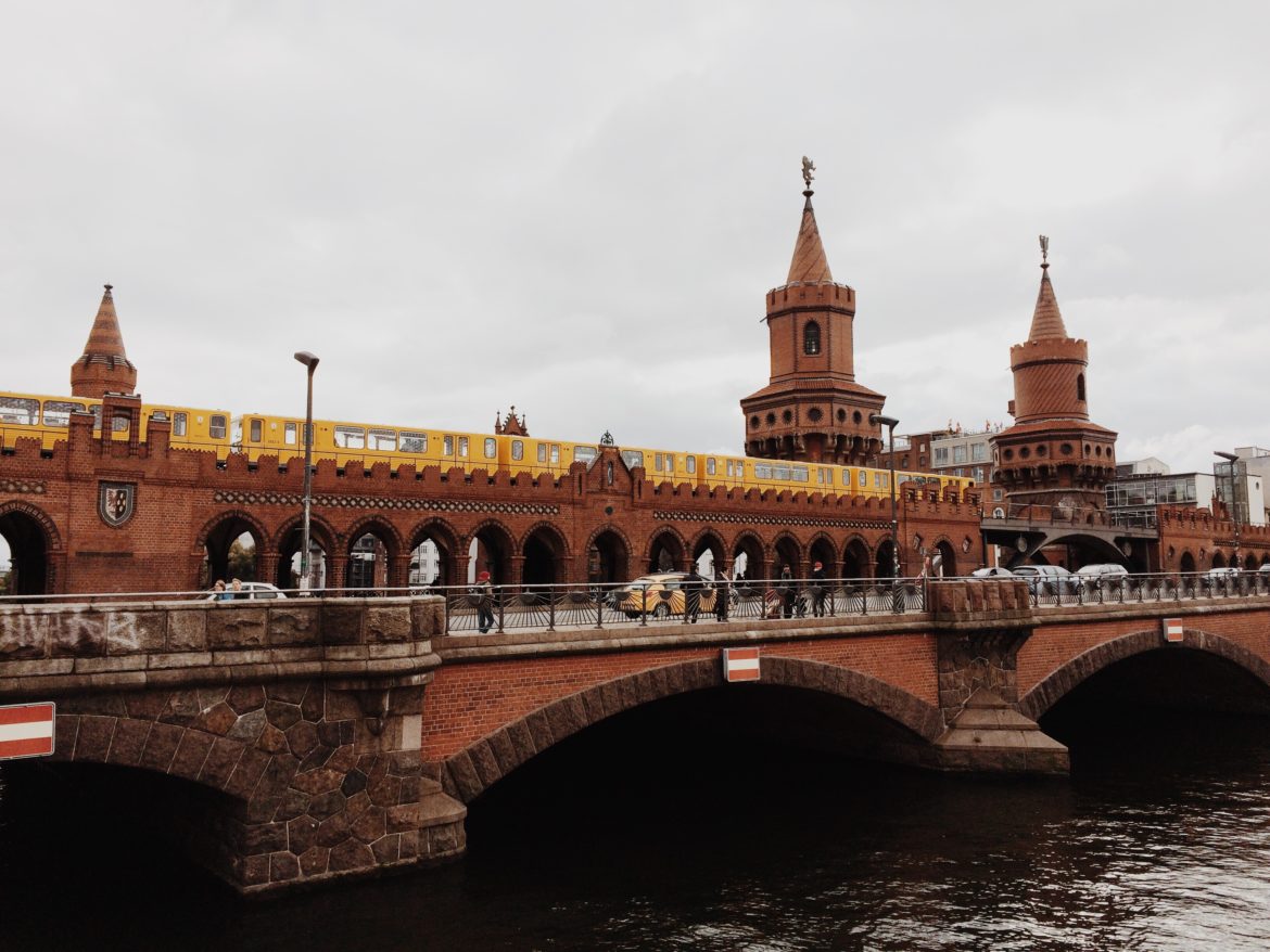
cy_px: 476
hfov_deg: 61.6
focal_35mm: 29
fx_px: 1064
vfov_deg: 48.2
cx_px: 635
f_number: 2.2
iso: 32
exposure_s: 1/2160
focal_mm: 4.15
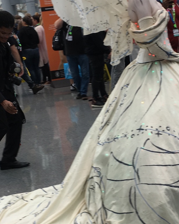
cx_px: 121
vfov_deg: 24.9
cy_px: 154
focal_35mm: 76
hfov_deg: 20.1
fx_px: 503
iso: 32
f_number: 2.2
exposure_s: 1/60
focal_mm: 4.15
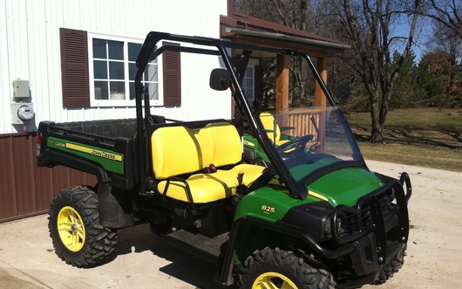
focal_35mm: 38
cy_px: 162
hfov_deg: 51.5
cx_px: 235
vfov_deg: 33.5
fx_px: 478
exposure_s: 1/1579
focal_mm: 3.85
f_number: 2.8
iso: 80
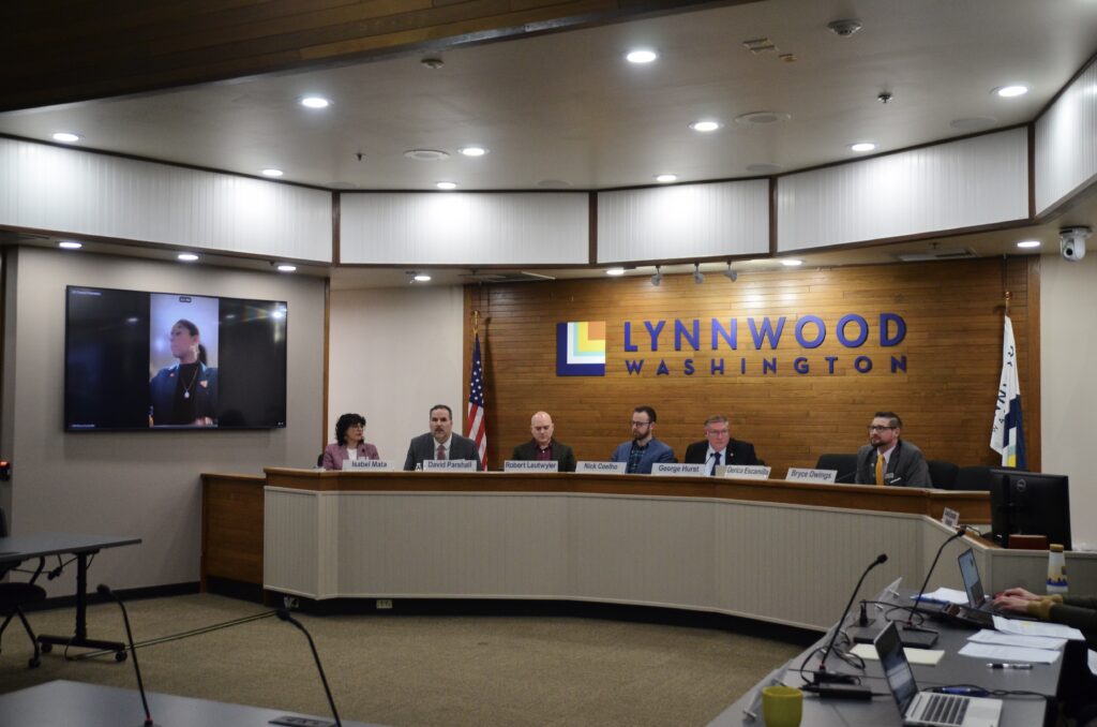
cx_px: 548
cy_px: 364
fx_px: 1140
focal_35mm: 38
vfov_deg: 35.3
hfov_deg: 51.4
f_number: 4.5
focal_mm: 25
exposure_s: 1/125
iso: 1000
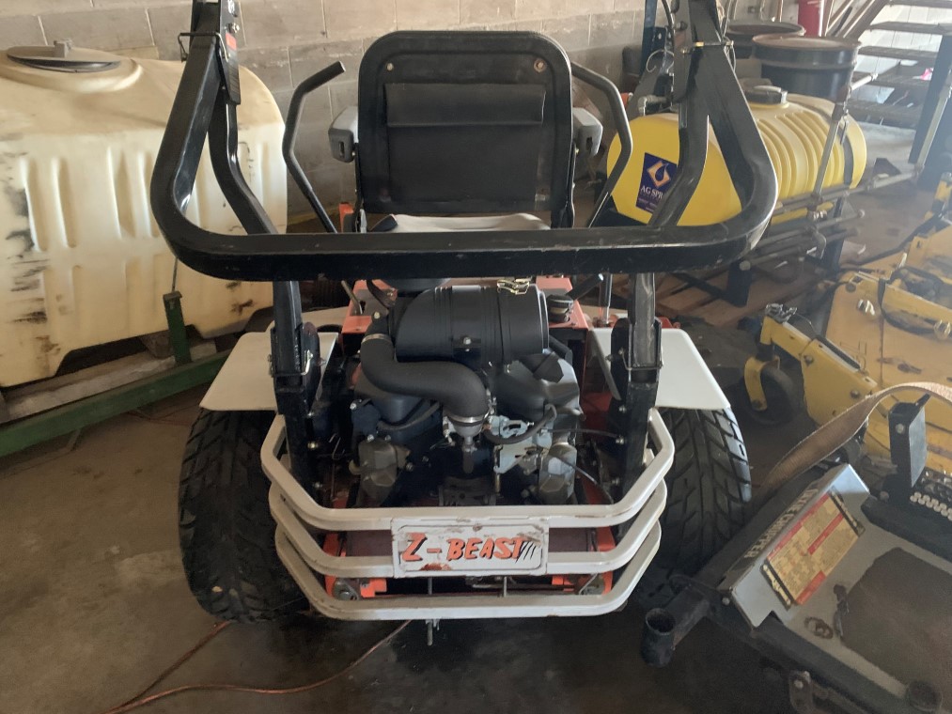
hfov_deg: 67.3
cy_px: 357
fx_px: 715
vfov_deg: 53.1
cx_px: 476
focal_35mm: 26
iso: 800
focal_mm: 4.25
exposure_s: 1/29
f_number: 1.8
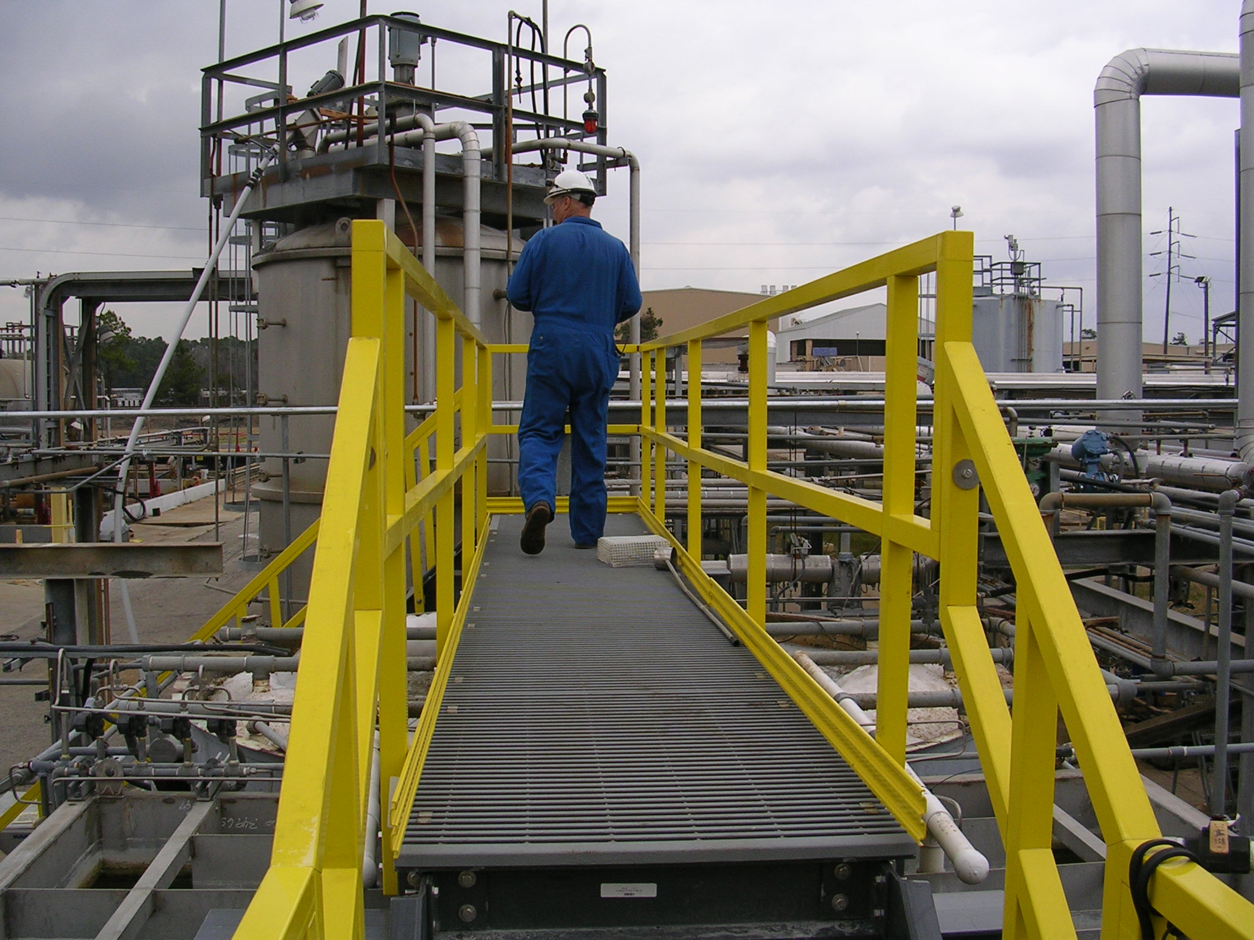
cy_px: 470
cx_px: 627
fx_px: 1377
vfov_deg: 37.7
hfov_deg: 49.0
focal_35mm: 38
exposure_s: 1/405
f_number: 2.8
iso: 50
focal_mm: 5.8
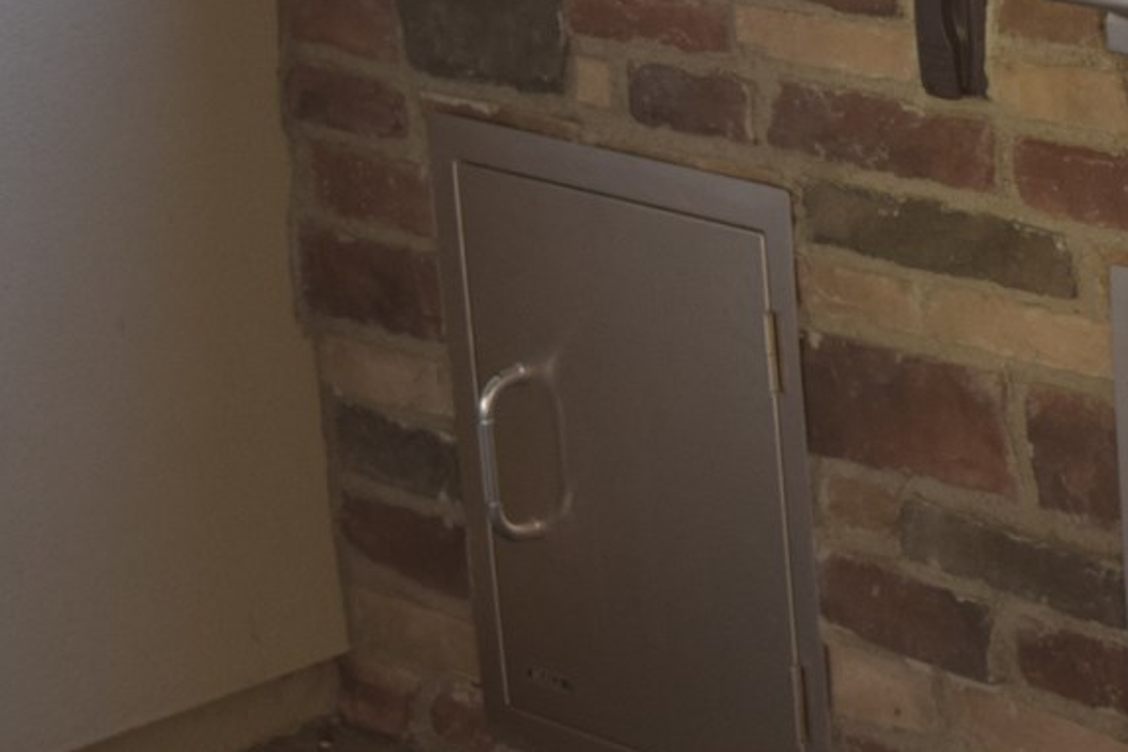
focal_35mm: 148
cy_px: 264
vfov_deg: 9.2
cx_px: 1543
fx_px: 4650
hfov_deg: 13.3
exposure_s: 1/80
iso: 400
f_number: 4.5
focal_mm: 35
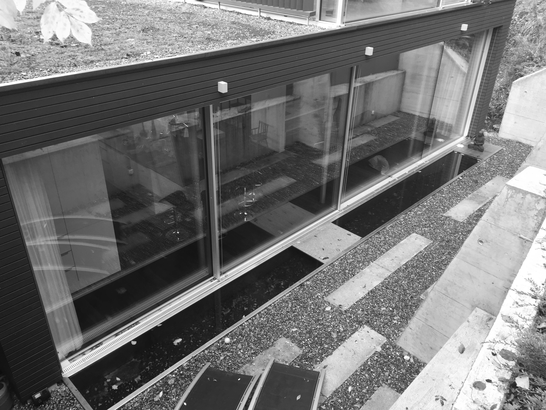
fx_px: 457
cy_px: 205
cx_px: 273
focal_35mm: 29
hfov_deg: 61.7
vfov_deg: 48.2
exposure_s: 1/60
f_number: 2.2
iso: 32
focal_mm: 4.15
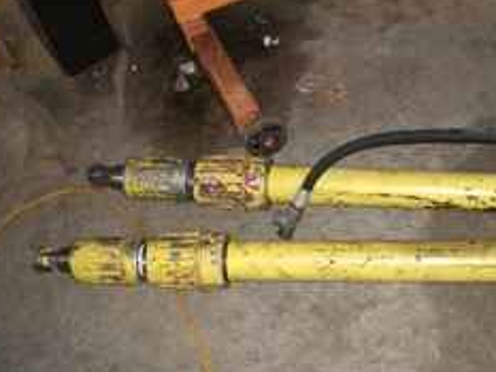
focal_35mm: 56
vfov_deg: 26.1
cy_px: 230
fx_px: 803
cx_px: 338
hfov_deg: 34.0
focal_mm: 6.3
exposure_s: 1/60
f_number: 3.1
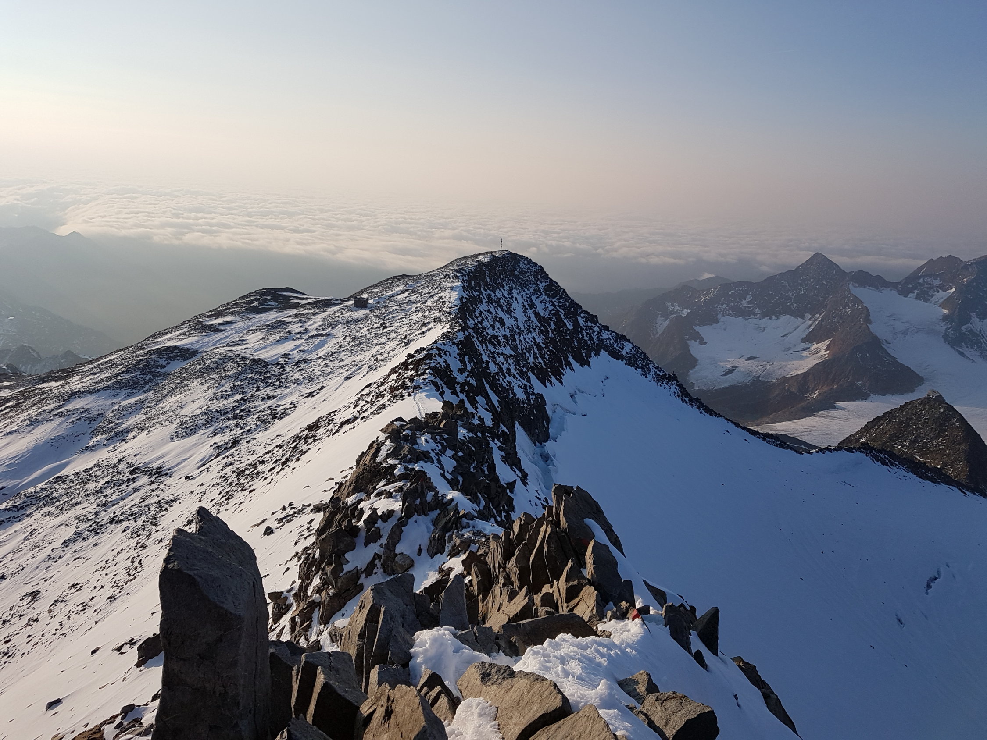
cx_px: 494
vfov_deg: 53.1
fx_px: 741
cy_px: 370
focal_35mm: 26
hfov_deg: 67.3
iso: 40
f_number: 1.7
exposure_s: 1/2576
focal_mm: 4.2
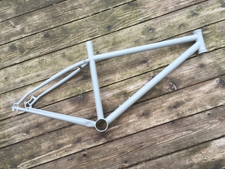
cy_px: 84
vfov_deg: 48.2
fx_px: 188
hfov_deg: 61.7
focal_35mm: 29
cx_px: 112
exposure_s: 1/120
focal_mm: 4.15
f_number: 2.2
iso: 32
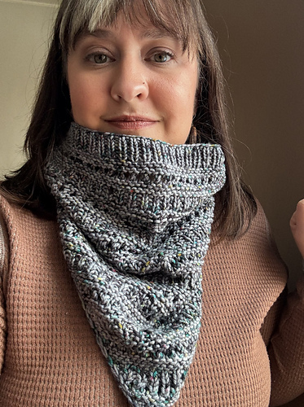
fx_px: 352
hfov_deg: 46.7
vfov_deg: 60.1
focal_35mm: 30
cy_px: 204
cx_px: 152
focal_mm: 2.69
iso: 125
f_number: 1.9
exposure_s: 1/60
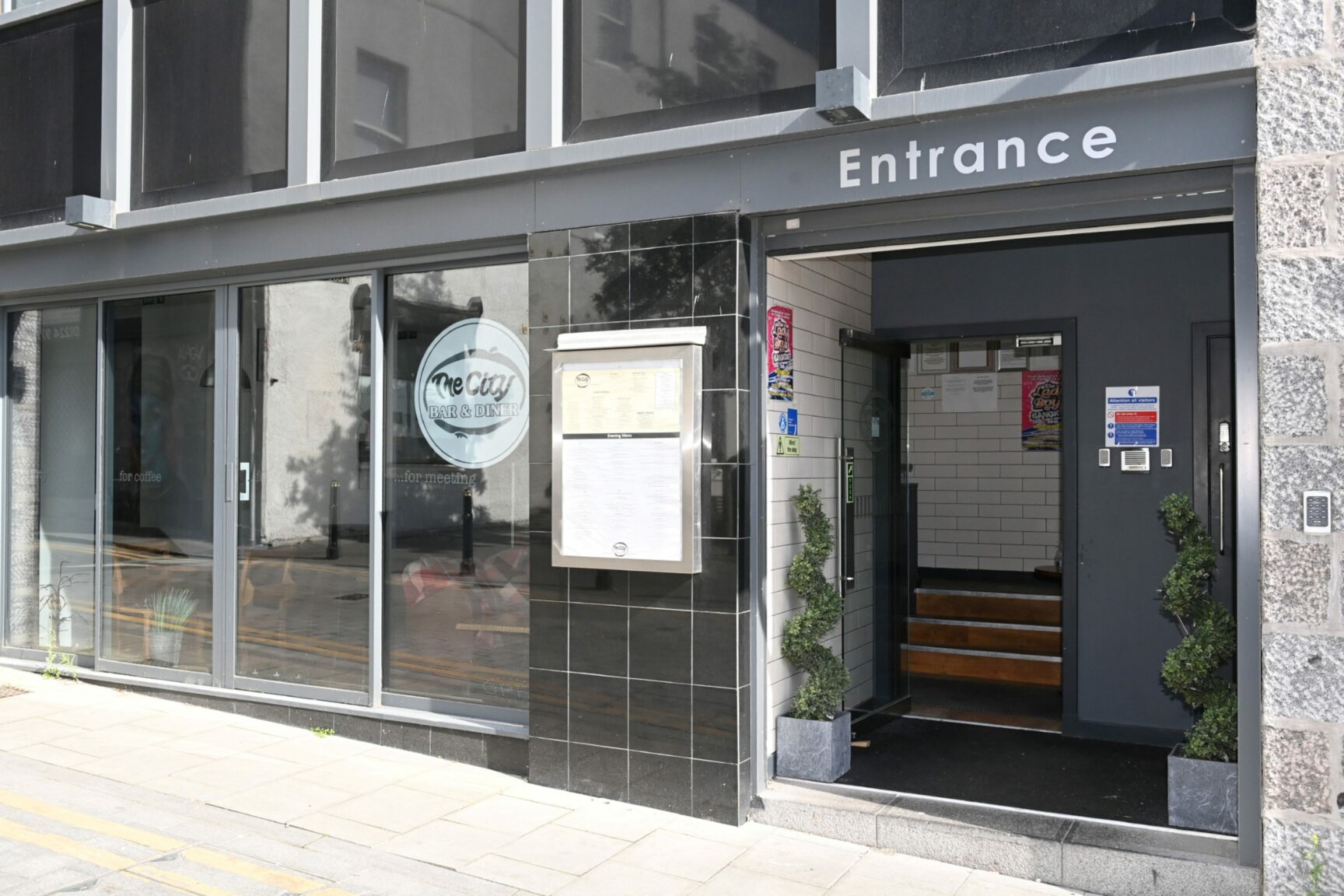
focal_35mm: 32
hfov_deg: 58.7
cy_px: 448
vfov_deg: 41.1
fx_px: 1195
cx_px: 672
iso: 2500
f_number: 6.3
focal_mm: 32
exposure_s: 1/2500
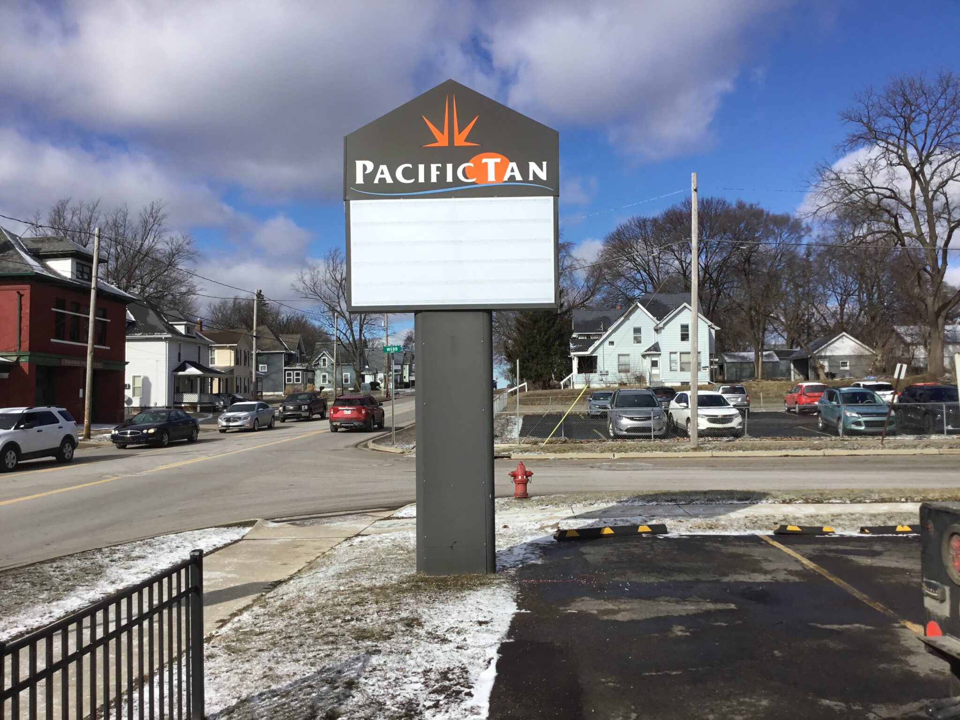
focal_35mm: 31
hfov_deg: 58.4
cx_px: 480
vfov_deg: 45.4
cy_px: 360
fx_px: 860
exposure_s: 1/2262
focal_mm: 3.3
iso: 25
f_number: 2.4
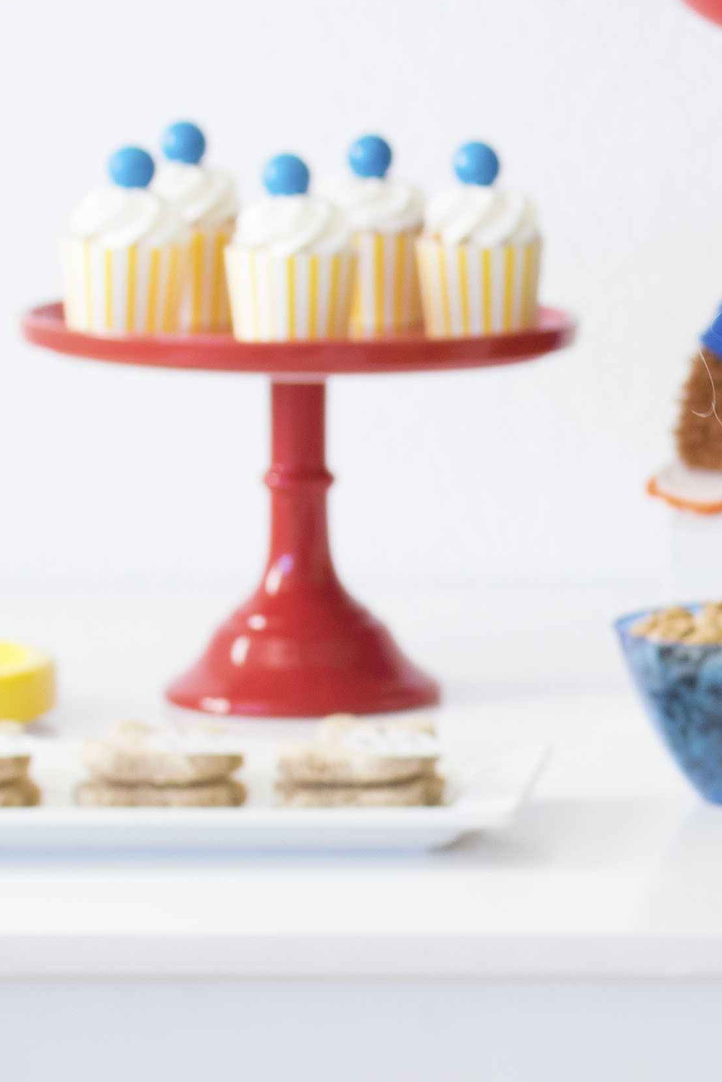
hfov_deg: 7.0
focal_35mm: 191
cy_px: 636
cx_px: 1205
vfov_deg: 10.8
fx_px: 5739
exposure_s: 1/20
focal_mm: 35
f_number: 4.5
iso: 200
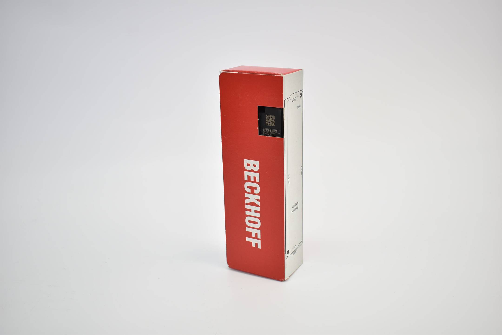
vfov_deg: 32.0
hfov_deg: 46.4
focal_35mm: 42
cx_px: 251
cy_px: 168
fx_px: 586
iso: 100
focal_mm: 28
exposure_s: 1/50
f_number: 4.2
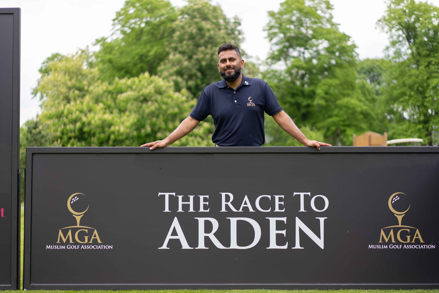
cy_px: 146
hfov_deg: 36.2
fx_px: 671
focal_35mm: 55
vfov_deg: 24.6
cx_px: 220
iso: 80
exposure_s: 1/800
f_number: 1.8
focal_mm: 55
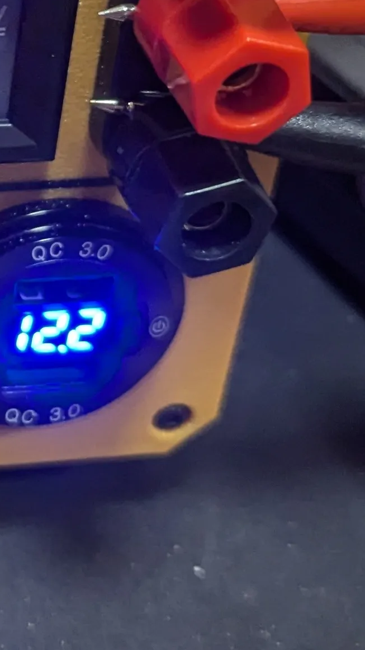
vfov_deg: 22.8
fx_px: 1583
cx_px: -241
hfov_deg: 12.3
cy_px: 121
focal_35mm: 92
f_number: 1.85
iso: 811
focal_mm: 6.81
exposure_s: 1/154
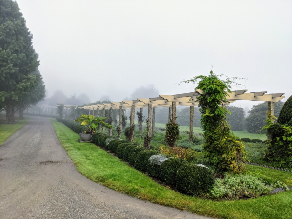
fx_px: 228
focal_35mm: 27
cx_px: 146
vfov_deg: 51.4
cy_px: 110
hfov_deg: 65.3
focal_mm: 4.38
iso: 72
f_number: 1.73
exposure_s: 1/935
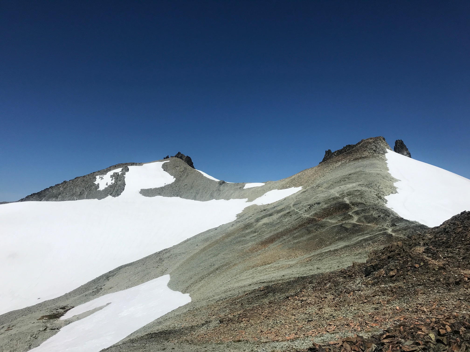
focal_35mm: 28
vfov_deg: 49.7
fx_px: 380
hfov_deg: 63.4
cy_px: 176
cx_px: 235
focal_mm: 3.99
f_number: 1.8
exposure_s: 1/9615
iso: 25
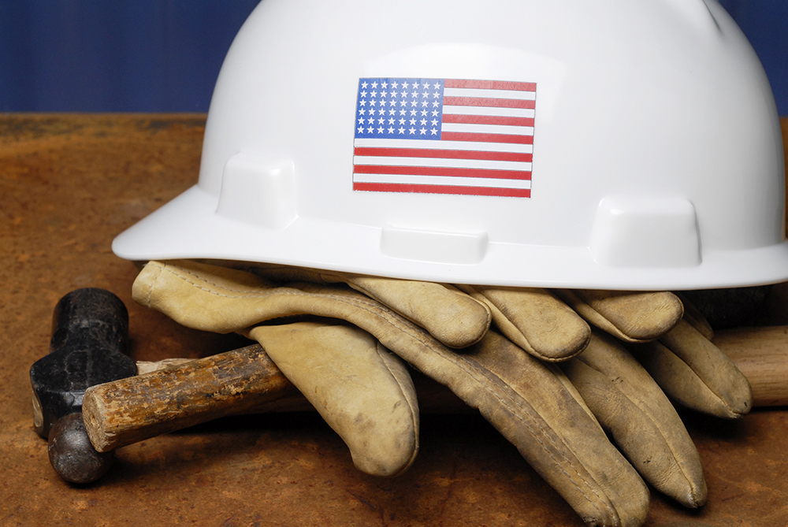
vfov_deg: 9.2
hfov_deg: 13.7
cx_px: 394
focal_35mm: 150
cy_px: 264
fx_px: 3287
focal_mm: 100
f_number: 8
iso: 400
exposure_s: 1/160
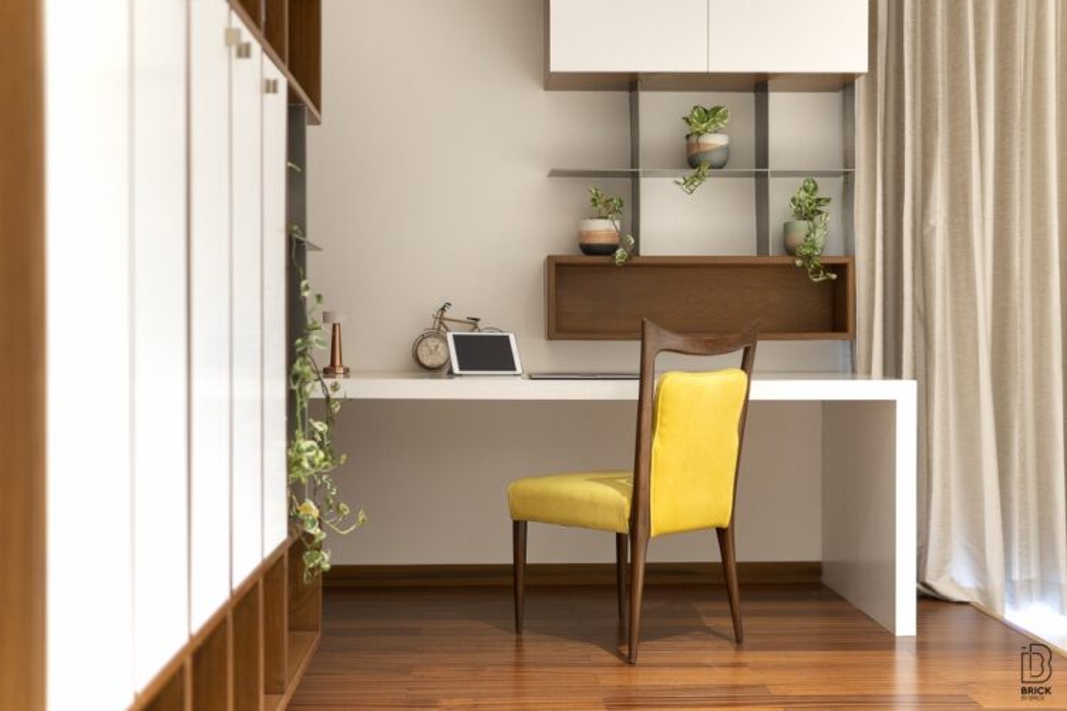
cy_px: 356
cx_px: 534
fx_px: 1334
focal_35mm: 45
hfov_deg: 43.6
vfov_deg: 29.9
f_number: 1.4
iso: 250
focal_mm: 30
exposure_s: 1/60
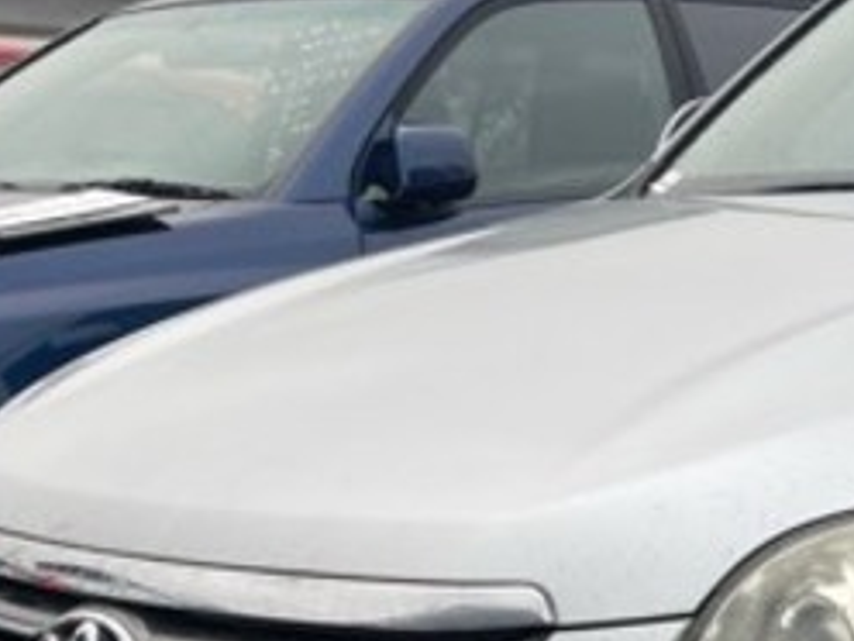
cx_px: 1040
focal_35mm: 84
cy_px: 579
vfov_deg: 17.3
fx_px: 2072
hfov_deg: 21.5
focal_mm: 5.1
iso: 32
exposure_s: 1/428
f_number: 1.6
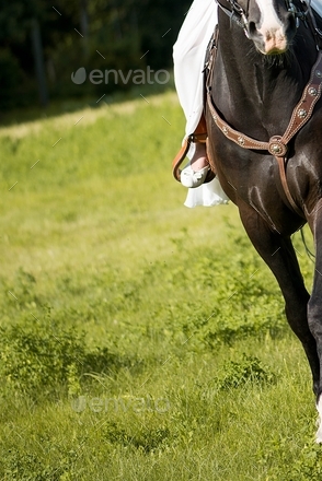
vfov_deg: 9.7
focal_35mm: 211
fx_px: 2826
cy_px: 68
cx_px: 281
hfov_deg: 6.5
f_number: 2.8
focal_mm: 105
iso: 100
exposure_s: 1/1250
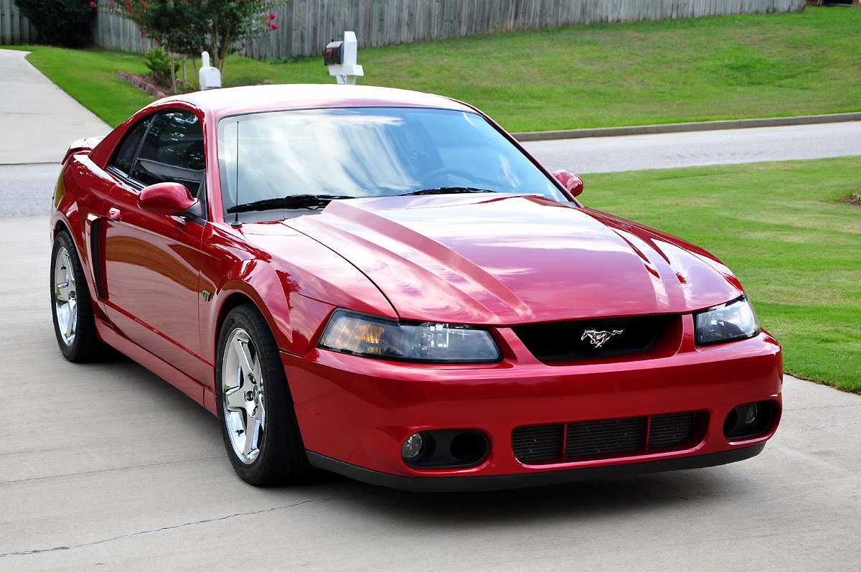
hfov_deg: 28.1
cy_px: 286
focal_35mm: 72
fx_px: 1720
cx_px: 430
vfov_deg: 18.9
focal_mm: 48
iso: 400
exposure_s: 1/100
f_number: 9
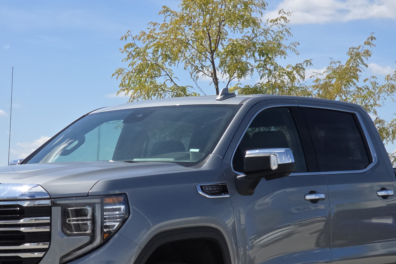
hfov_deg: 17.2
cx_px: 184
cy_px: 208
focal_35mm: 119
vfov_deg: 11.5
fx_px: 1309
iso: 50
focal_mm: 7.9
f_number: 2.4
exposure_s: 1/2314
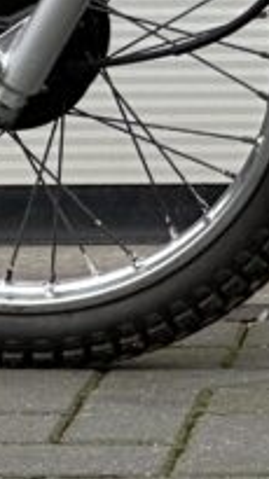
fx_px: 5540
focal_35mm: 436
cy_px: -304
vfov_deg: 4.9
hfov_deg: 2.7
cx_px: 822
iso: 50
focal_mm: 9
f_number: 2.8
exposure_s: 1/100
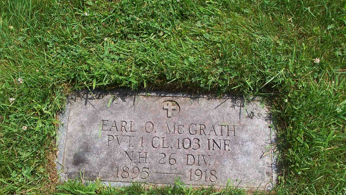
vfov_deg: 21.4
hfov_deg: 37.2
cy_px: 130
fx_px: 514
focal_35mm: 56
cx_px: 173
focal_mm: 8.5
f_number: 4.5
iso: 80
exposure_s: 1/500
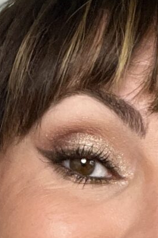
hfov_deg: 8.7
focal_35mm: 157
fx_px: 1034
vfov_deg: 11.5
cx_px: 6
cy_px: 502
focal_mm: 2.71
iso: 100
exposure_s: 1/102
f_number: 2.2
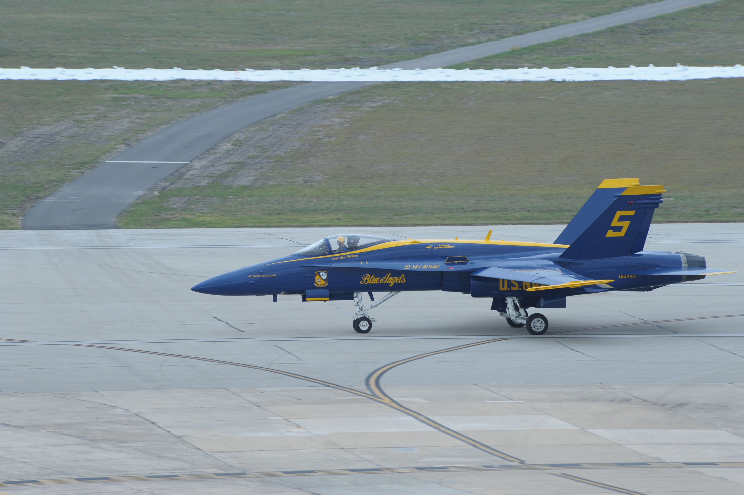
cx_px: 372
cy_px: 248
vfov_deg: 3.4
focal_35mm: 400
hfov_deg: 5.2
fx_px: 8261
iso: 320
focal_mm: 400
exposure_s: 1/200
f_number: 11
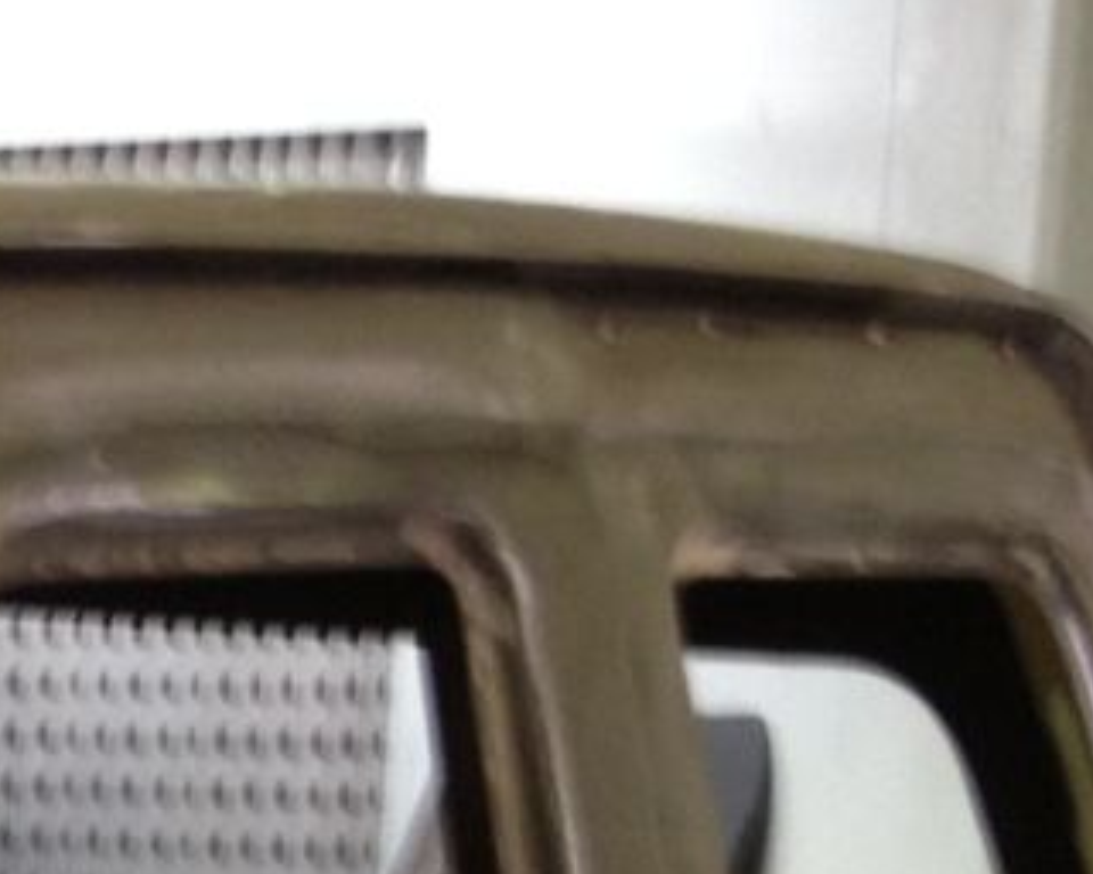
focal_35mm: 205
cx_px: -1554
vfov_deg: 7.3
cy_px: 1710
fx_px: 6631
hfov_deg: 8.6
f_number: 2.4
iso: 64
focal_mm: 4.28
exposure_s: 1/20
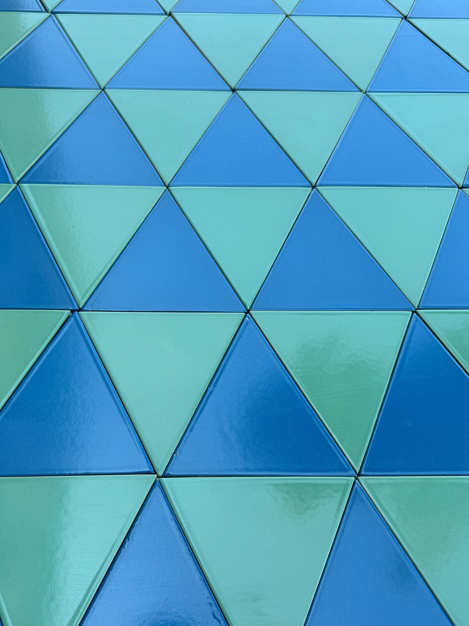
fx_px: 524
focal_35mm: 29
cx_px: 202
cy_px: 346
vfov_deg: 61.5
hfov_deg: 48.1
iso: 80
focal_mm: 6.76
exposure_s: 1/549
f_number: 1.78
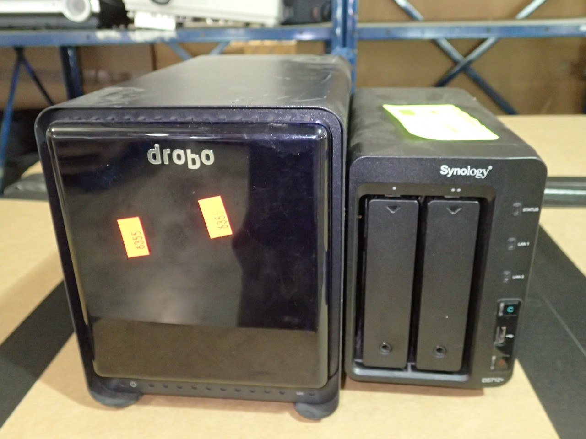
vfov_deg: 46.8
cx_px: 293
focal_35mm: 30
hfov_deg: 60.0
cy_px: 220
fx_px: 508
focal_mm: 5.5
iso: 800
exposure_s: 1/20
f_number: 2.3
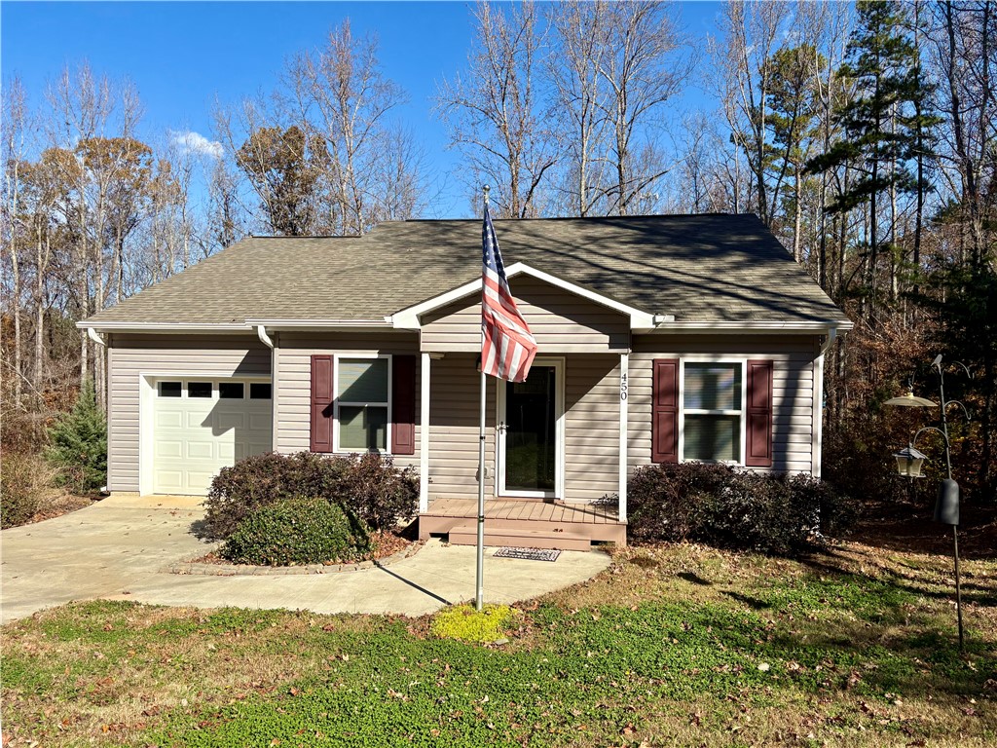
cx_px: 498
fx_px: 749
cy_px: 374
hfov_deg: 67.3
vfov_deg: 53.1
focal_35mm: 26
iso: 50
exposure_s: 1/3125
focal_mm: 5.96
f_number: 1.6
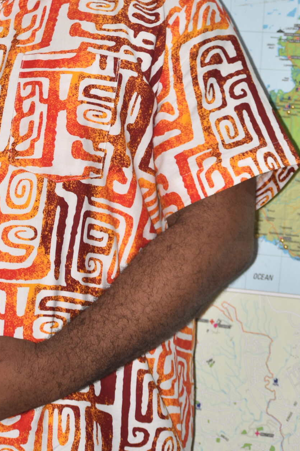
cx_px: 71
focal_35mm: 168
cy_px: 53
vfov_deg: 12.2
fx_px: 2100
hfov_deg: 8.2
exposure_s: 1/200
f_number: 4
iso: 100
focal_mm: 55
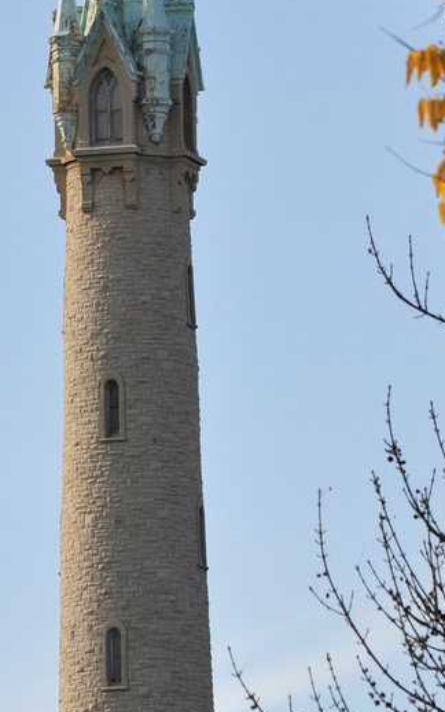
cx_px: 99
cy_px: 445
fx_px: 11349
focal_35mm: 585
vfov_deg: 3.6
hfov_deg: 2.2
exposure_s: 1/400
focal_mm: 165
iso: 200
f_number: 11
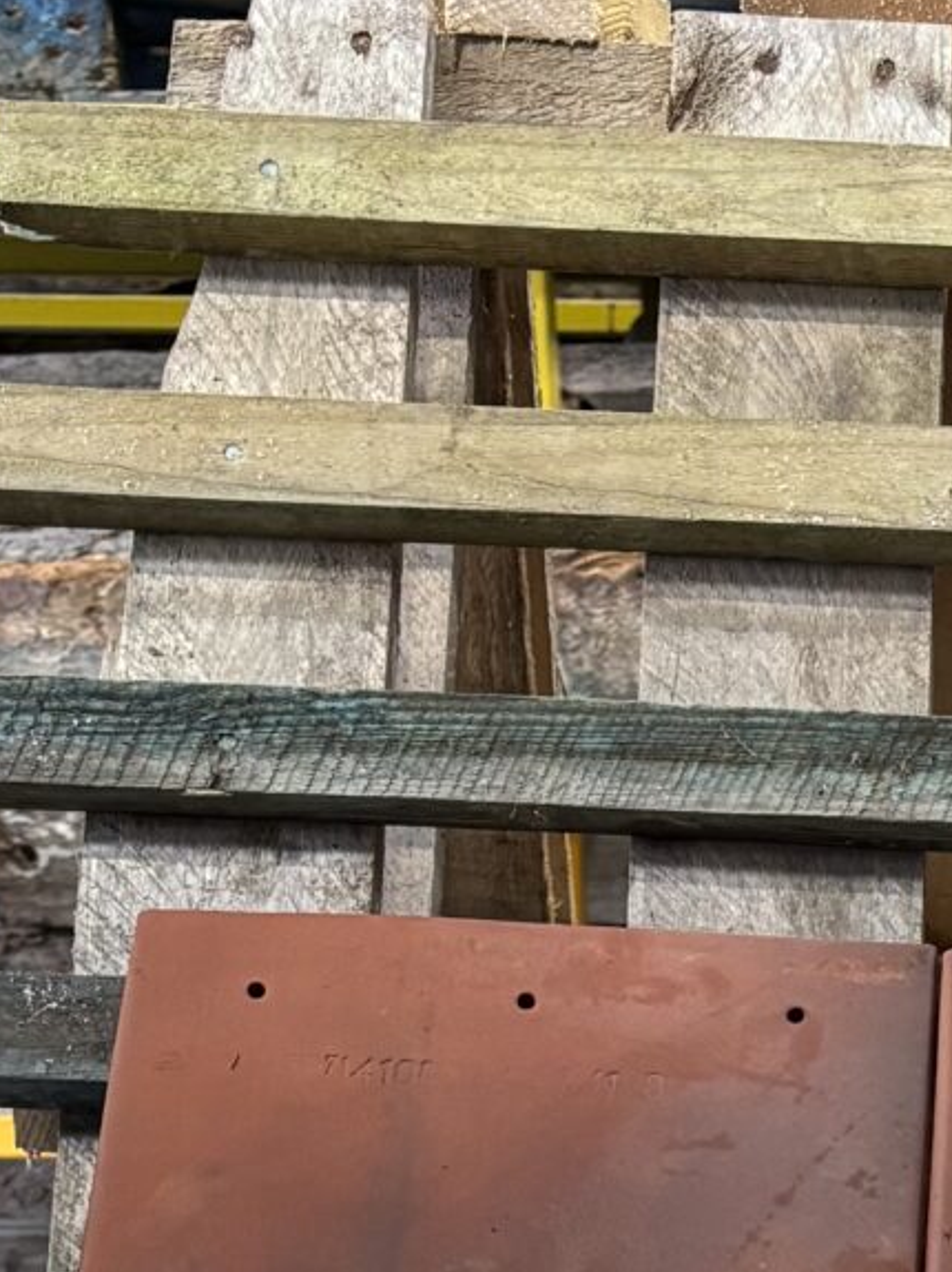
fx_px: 4257
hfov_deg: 12.2
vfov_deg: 15.6
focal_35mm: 116
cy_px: 1910
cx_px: 1430
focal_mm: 5.96
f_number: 1.6
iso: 160
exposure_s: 1/60
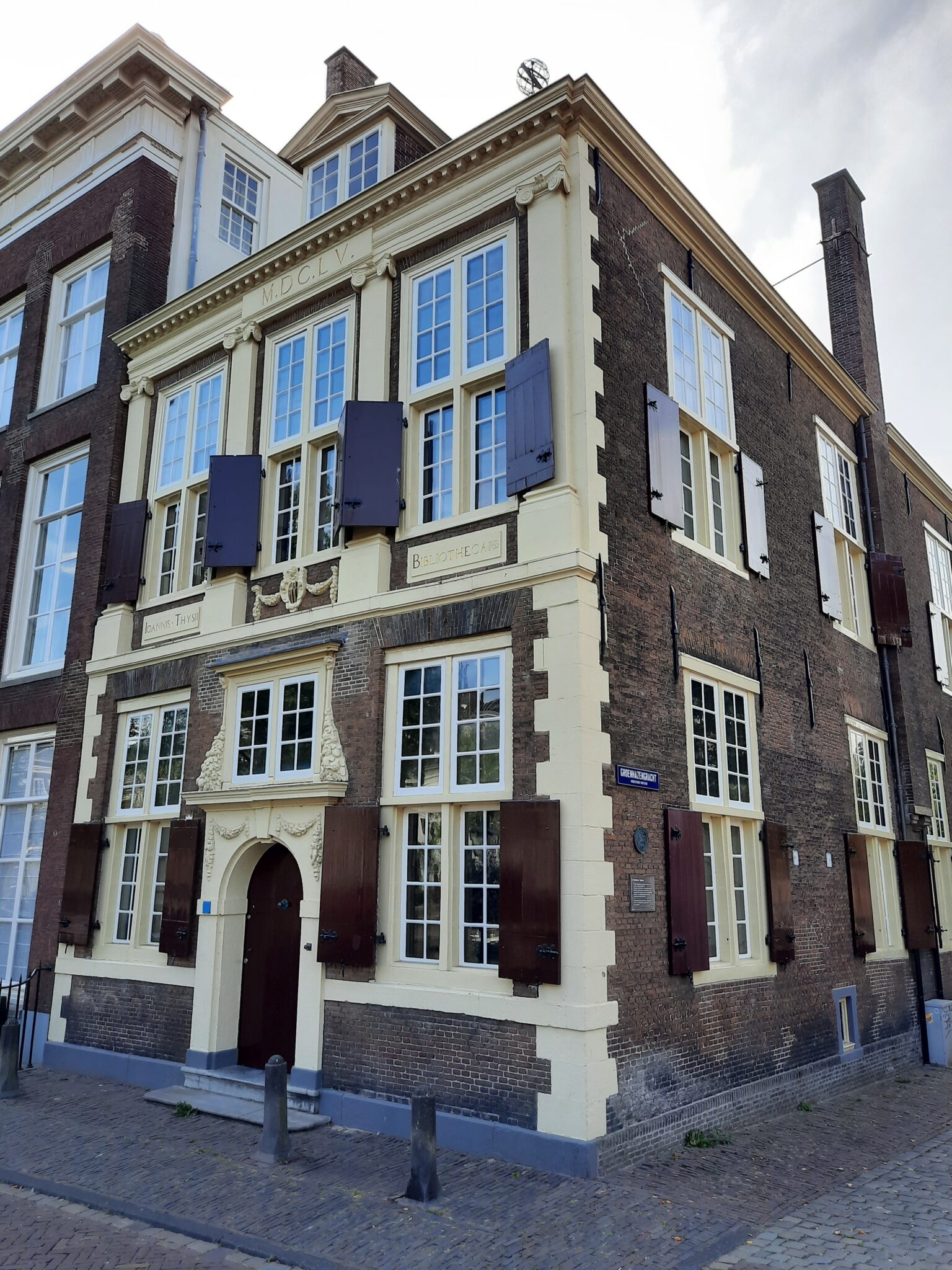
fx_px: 917
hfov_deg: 54.9
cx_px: 476
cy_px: 635
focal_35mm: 25
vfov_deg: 69.4
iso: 32
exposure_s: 1/266
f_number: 2
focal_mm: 4.6
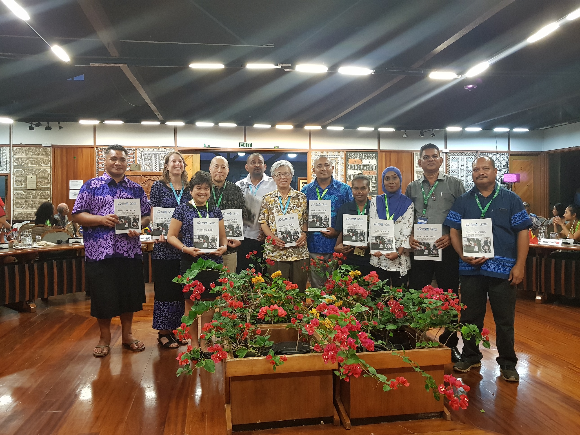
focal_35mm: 26
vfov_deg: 53.1
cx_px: 290
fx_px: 436
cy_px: 218
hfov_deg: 67.3
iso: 250
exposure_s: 1/33
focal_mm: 4.2
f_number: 1.7
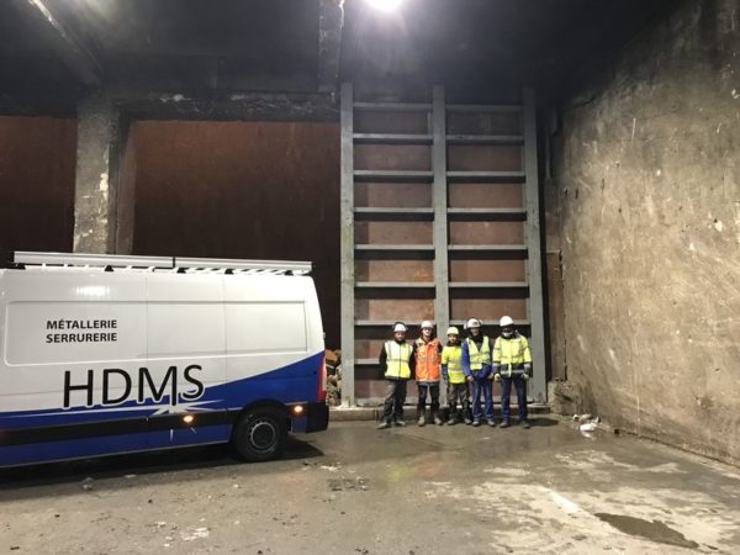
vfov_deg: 49.7
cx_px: 370
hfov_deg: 63.4
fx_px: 599
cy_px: 278
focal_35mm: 28
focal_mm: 3.99
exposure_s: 1/14
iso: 100
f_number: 1.8
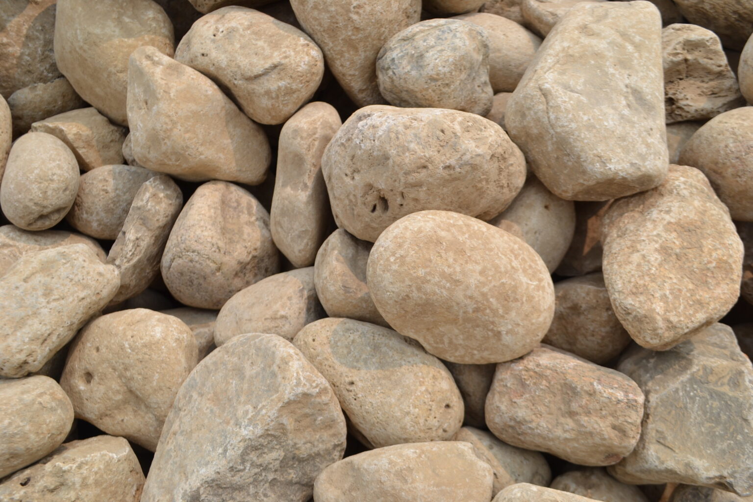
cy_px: 251
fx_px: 690
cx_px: 376
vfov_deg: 40.0
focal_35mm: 33
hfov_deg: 57.2
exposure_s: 1/250
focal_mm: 22
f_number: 8
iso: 100
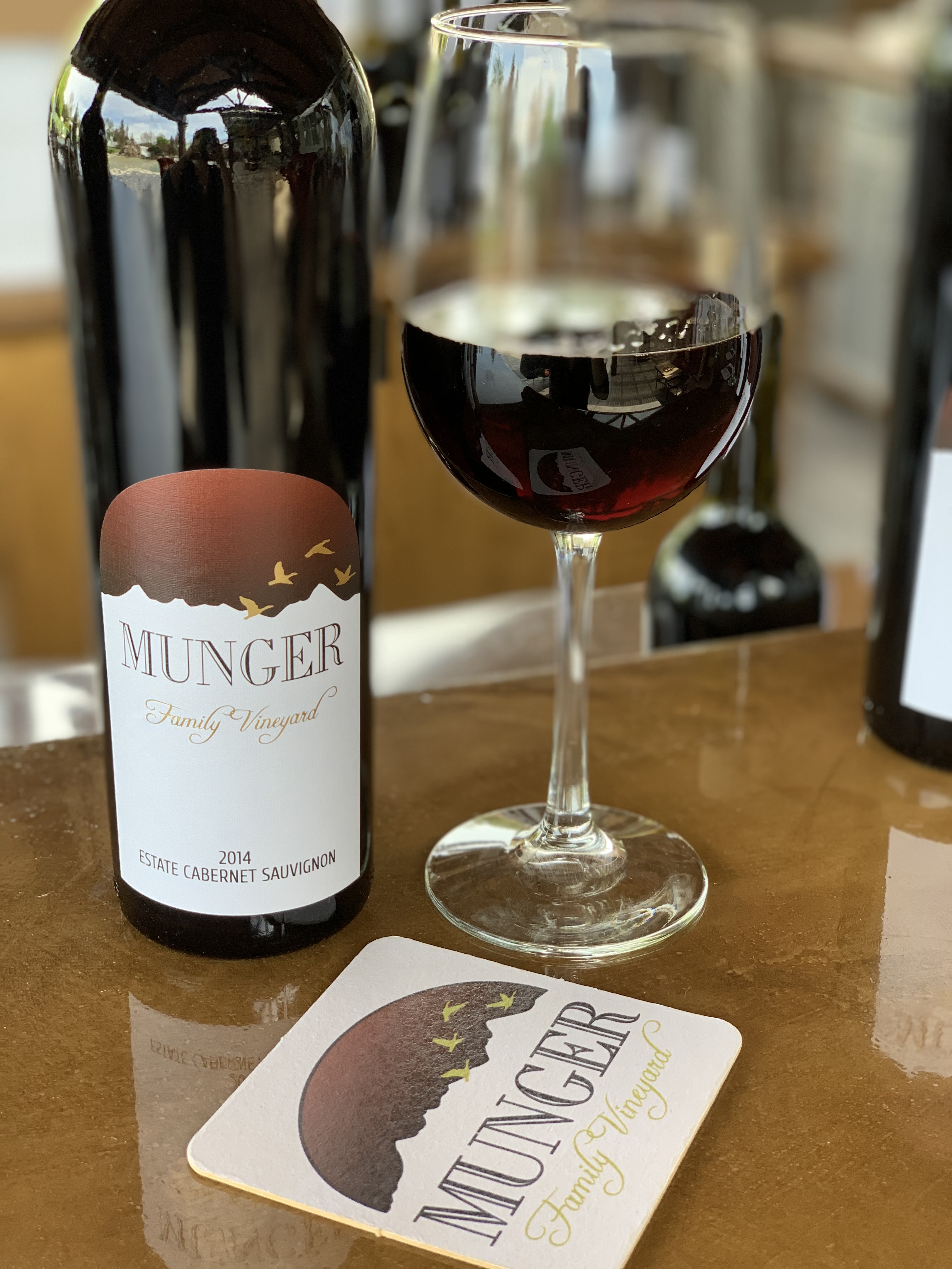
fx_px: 1907
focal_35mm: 52
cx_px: 476
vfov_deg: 36.8
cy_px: 634
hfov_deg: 28.0
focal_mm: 6
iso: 50
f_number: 2.4
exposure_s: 1/122
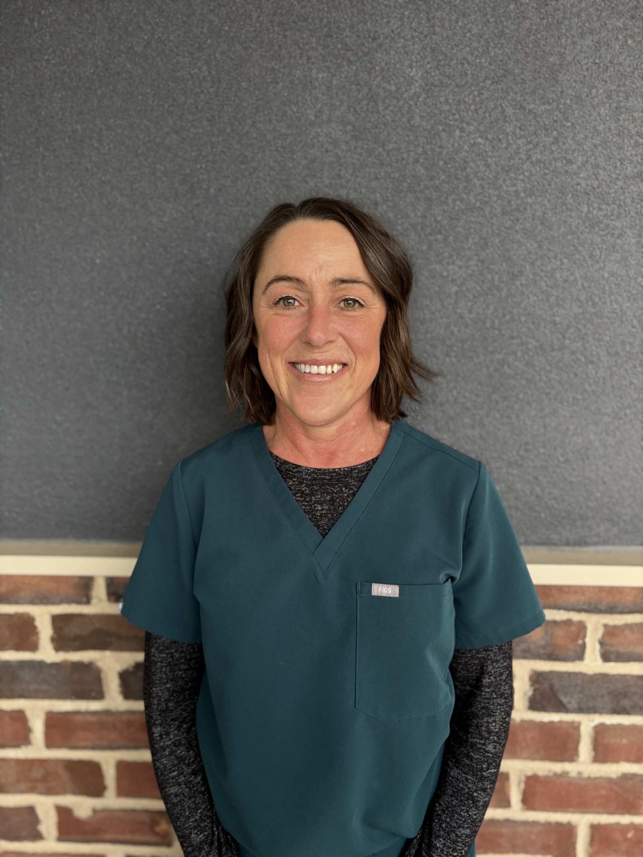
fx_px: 644
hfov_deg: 53.1
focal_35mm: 26
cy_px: 428
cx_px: 322
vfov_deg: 67.3
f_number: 1.6
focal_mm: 5.96
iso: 100
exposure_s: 1/121
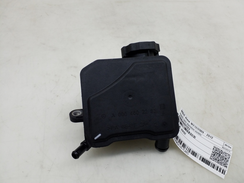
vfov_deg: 51.4
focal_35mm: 27
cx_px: 122
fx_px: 190
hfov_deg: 65.3
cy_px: 92
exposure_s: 1/50
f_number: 1.9
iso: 125
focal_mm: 3.6
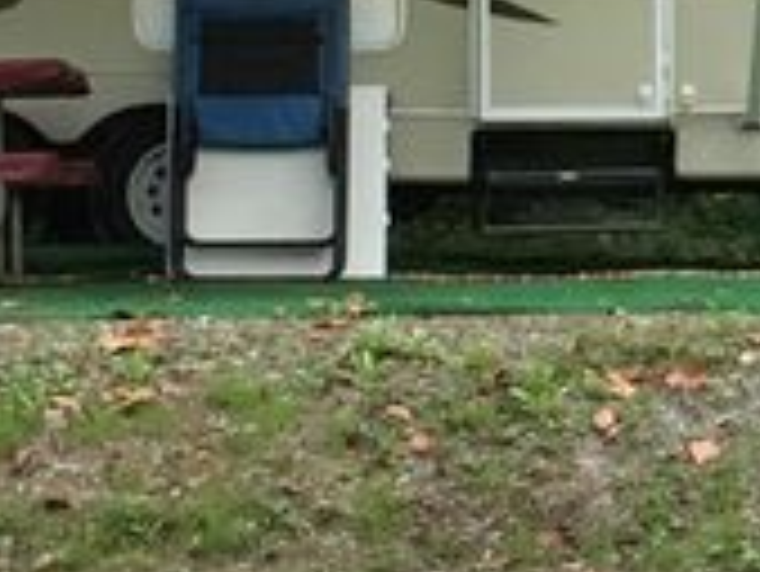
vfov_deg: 8.4
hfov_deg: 11.0
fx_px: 3867
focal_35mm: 176
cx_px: 922
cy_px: 45
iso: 40
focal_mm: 4.15
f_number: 2.2
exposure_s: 1/30
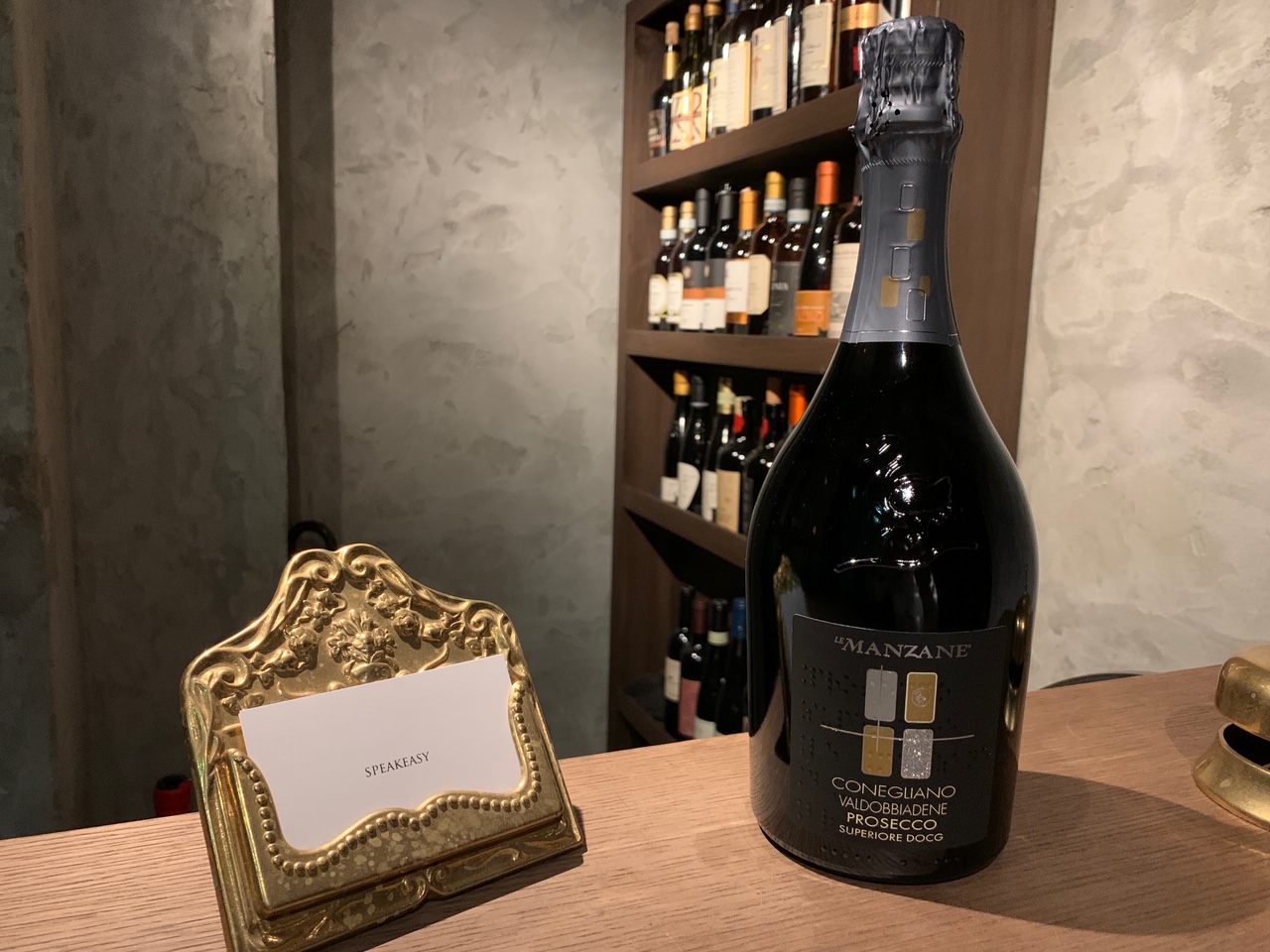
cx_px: 635
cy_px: 476
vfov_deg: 53.1
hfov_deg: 67.3
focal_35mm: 26
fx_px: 954
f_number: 1.8
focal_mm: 4.25
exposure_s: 1/25
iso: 400
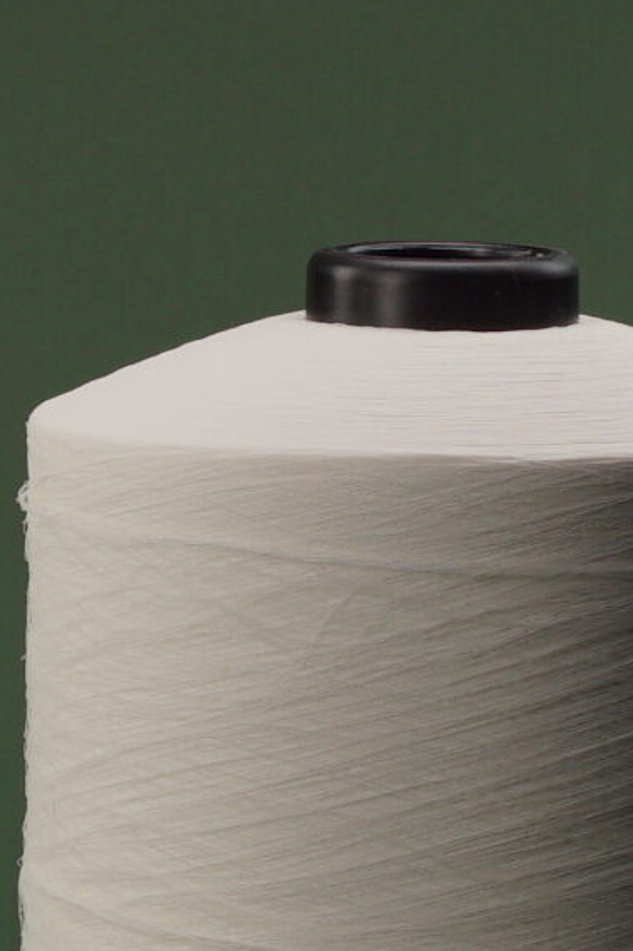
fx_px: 10720
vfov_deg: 5.1
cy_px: 694
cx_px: 427
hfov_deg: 3.4
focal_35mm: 406
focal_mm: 100
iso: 200
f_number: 9
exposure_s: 1/200
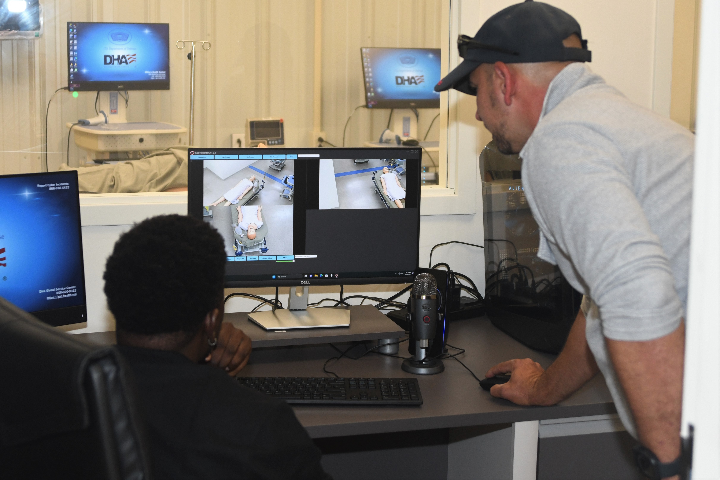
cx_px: 360
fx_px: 680
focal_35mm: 34
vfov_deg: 38.9
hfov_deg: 55.8
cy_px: 240
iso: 1000
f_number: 3.2
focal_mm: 34
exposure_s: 1/250
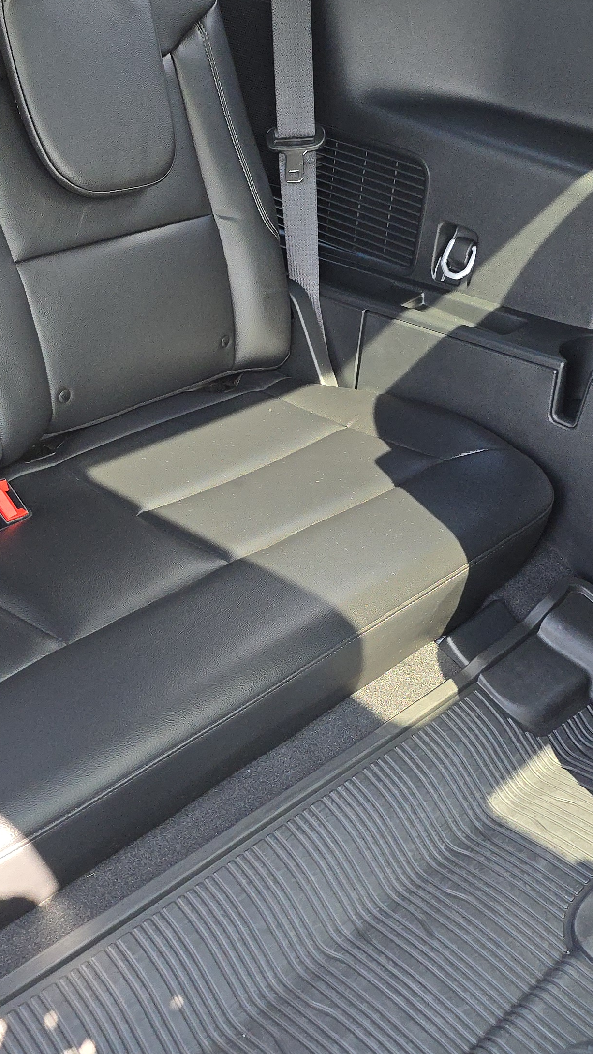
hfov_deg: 26.0
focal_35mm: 46
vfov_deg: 44.5
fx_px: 1286
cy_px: 480
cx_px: 296
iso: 200
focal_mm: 6.3
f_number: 1.7
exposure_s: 1/180
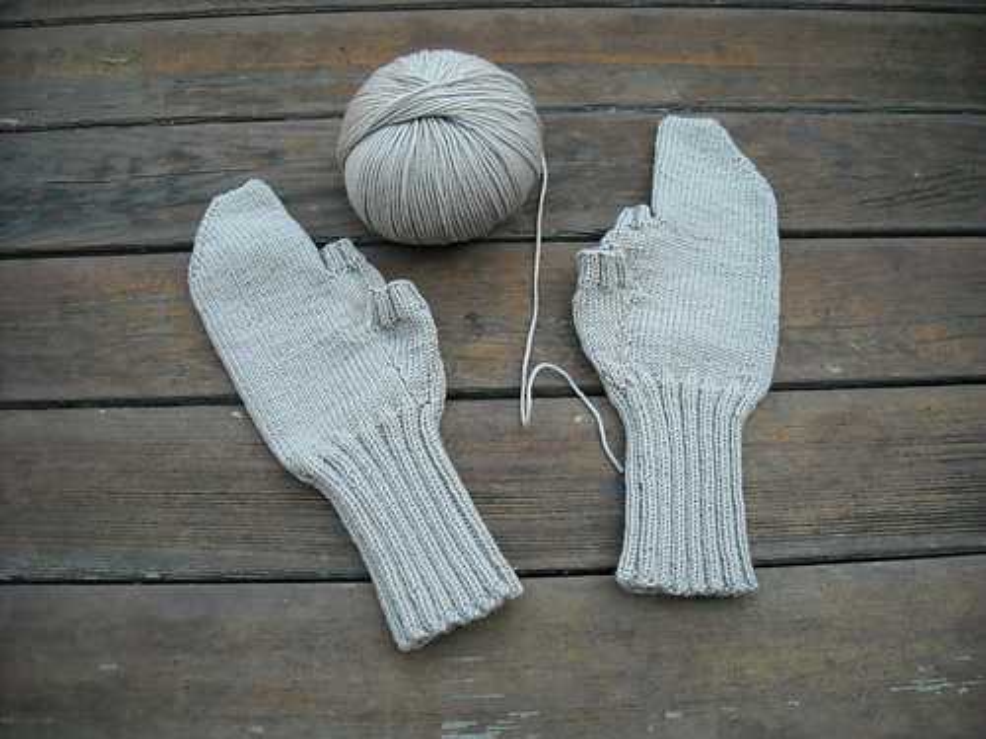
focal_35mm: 35
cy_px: 370
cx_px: 493
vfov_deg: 40.7
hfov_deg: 52.6
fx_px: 997
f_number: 2.8
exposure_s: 1/250
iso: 366
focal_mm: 5.7
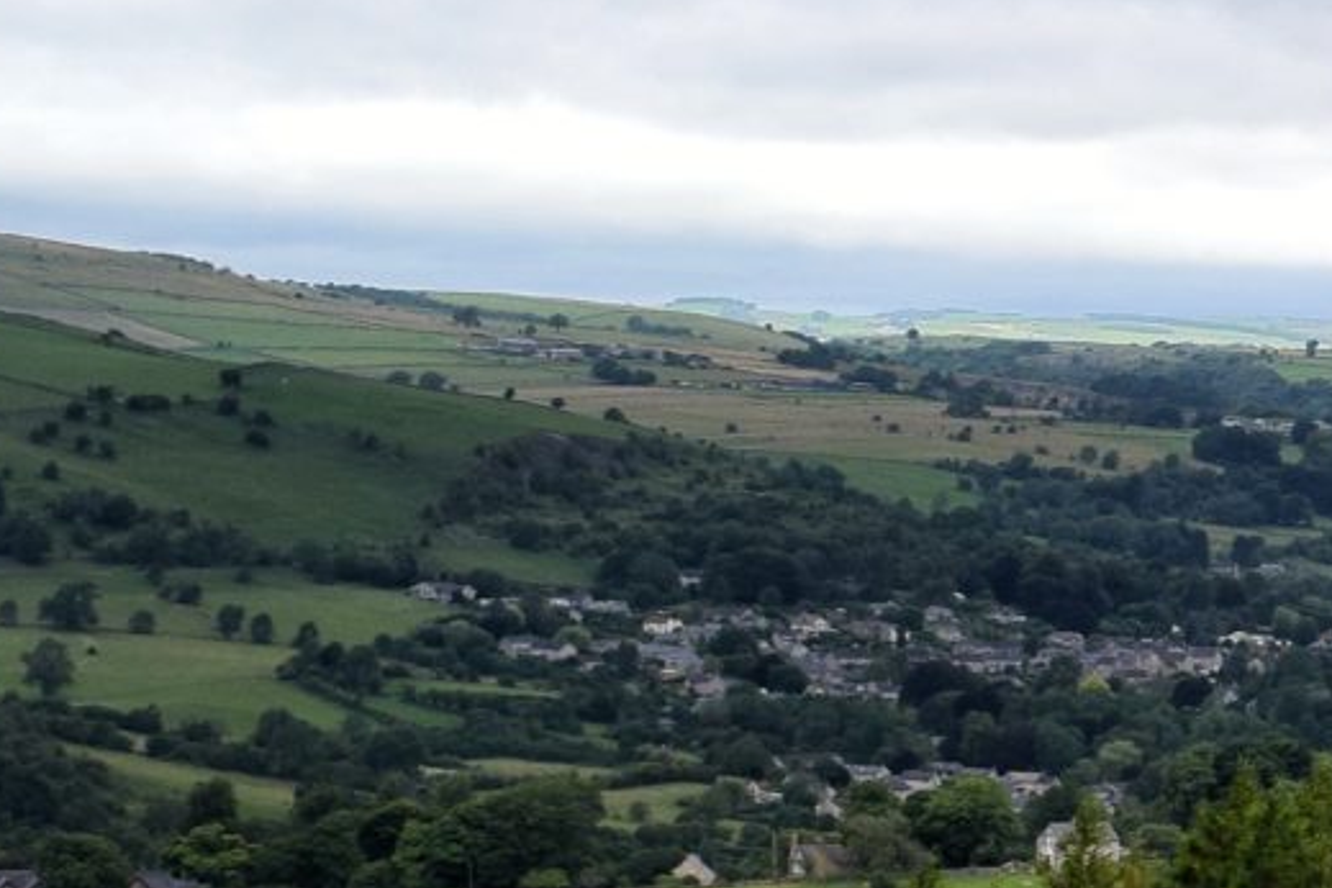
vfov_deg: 9.3
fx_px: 5476
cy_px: 697
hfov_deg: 12.7
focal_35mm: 148
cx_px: 2346
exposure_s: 1/250
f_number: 8
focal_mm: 20
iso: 220
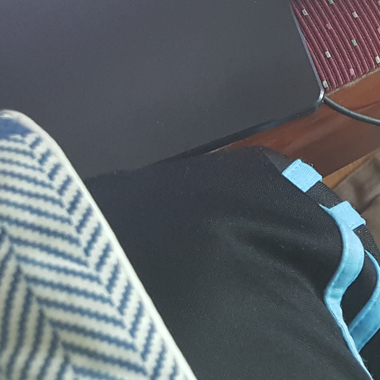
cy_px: -76
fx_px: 944
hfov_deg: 20.3
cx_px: 532
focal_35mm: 76
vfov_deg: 21.2
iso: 200
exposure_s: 1/12
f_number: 1.7
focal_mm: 4.2
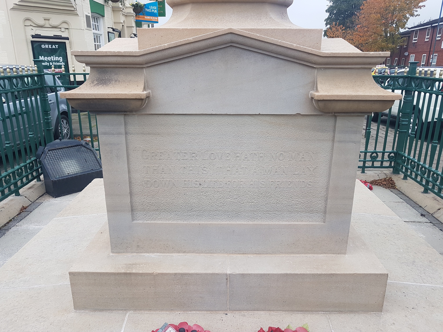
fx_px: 333
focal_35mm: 26
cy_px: 166
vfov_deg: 53.1
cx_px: 222
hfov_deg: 67.3
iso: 40
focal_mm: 4.2
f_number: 1.7
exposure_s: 1/291
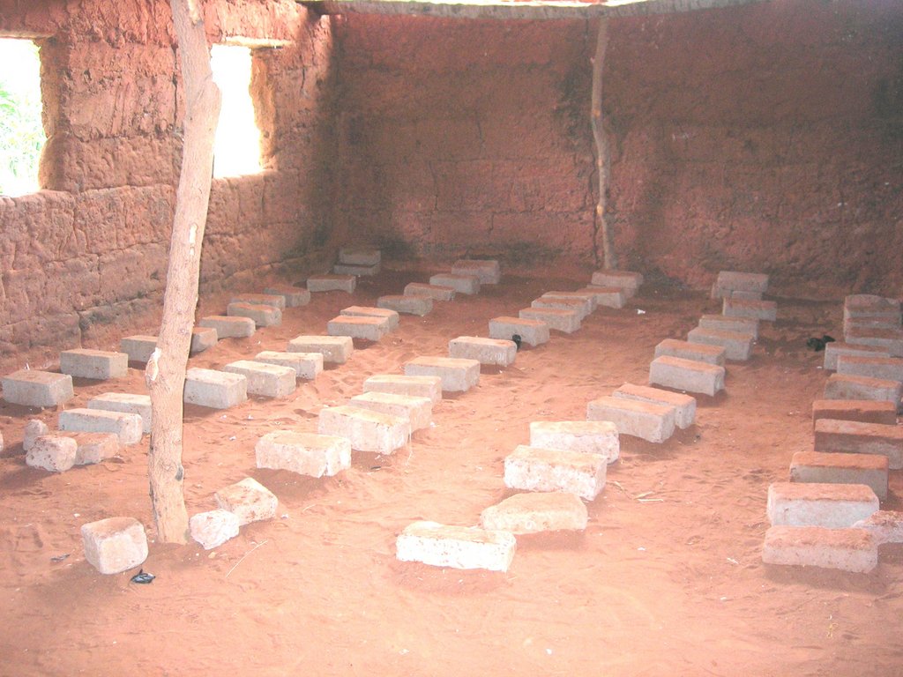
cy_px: 338
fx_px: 991
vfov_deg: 37.7
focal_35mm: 38
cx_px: 452
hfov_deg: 49.0
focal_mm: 7.8
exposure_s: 1/60.1
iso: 108
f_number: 2.8
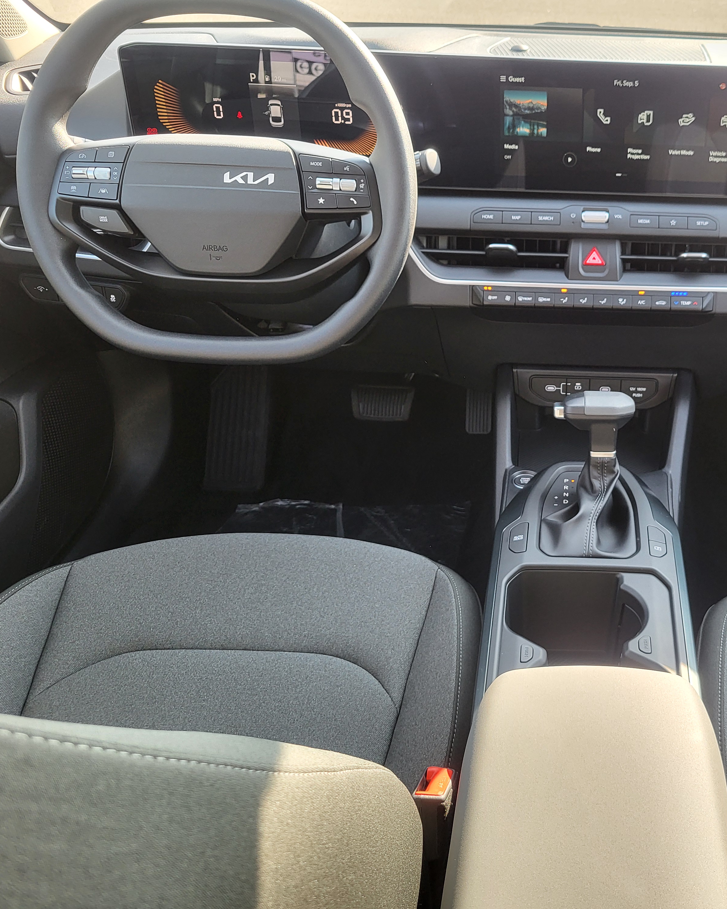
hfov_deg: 41.7
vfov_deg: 52.8
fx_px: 914
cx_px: 567
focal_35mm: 34
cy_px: 455
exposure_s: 1/120
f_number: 1.8
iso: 80
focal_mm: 5.4
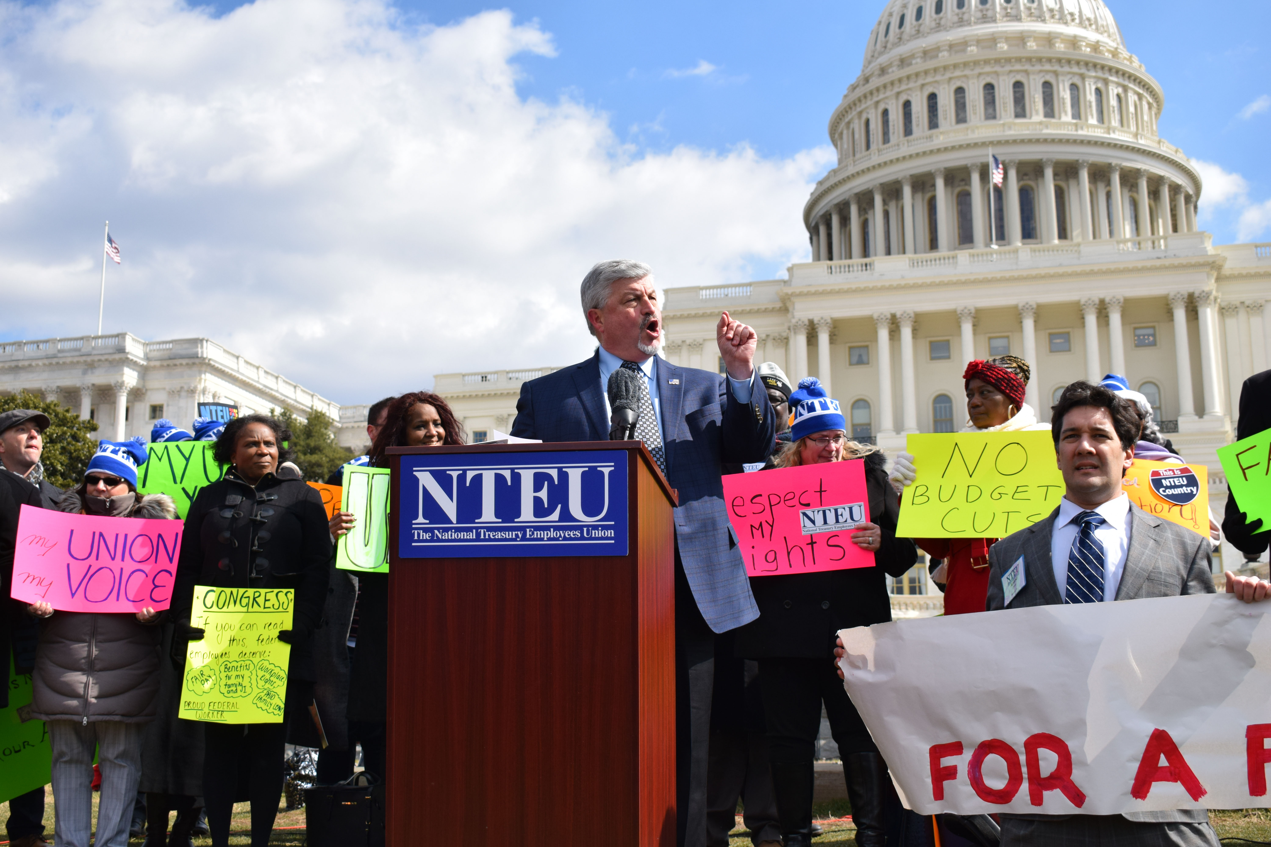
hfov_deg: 43.6
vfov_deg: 29.9
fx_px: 1589
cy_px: 424
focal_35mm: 45
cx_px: 636
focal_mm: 30
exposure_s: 1/1600
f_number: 6.3
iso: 400
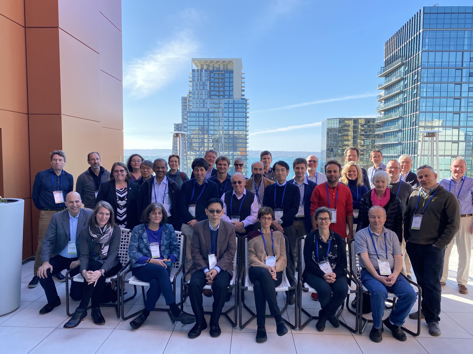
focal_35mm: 26
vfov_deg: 53.1
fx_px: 355
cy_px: 177
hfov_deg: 67.3
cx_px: 236
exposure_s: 1/752
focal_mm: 4.25
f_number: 1.8
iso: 32
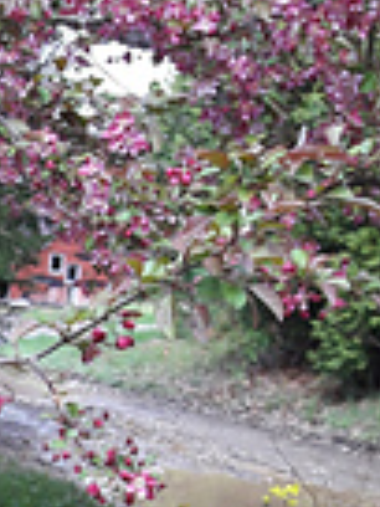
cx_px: -272
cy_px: 690
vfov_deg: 17.7
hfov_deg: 13.2
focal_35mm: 103
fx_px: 1508
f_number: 1.9
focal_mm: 3.7
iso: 40
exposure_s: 1/228
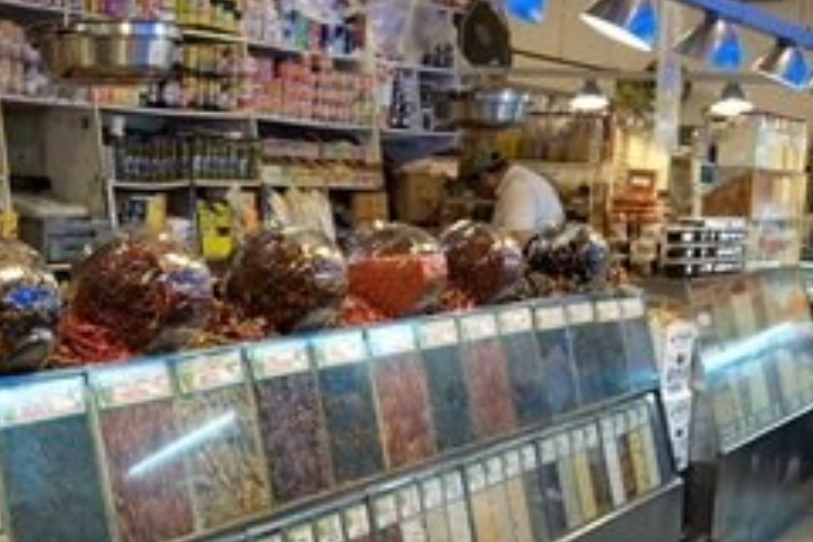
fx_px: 1603
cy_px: 422
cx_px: 75
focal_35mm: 71
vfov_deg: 19.0
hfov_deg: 27.4
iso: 1250
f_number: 4
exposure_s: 1/60
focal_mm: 25.4
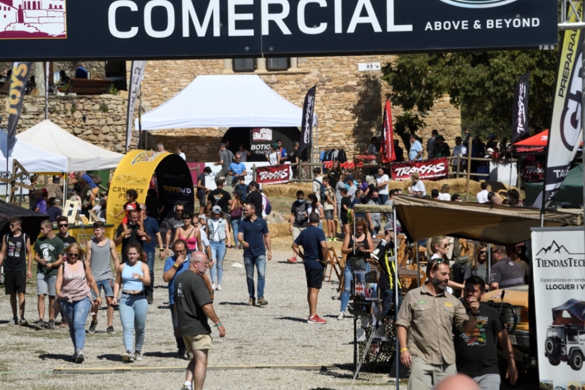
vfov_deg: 5.9
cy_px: 172
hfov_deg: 8.9
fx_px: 3770
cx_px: 223
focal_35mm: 232
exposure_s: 1/1250
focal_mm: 180
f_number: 9
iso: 320
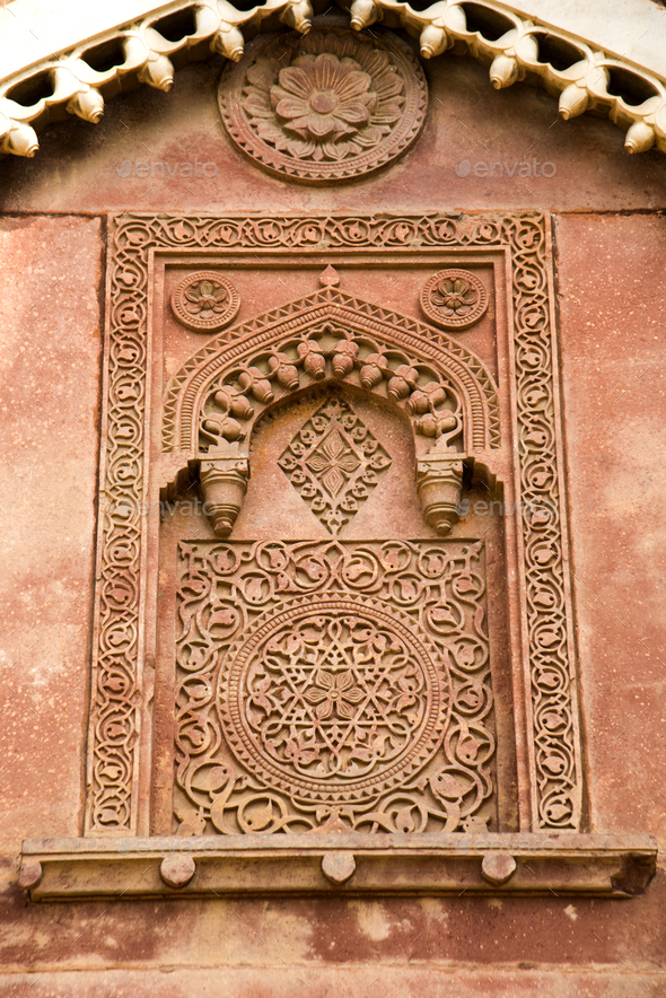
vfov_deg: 19.5
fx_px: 2911
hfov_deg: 13.1
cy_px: 499
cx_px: 333
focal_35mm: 105
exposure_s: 1/125
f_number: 8
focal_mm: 105
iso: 100
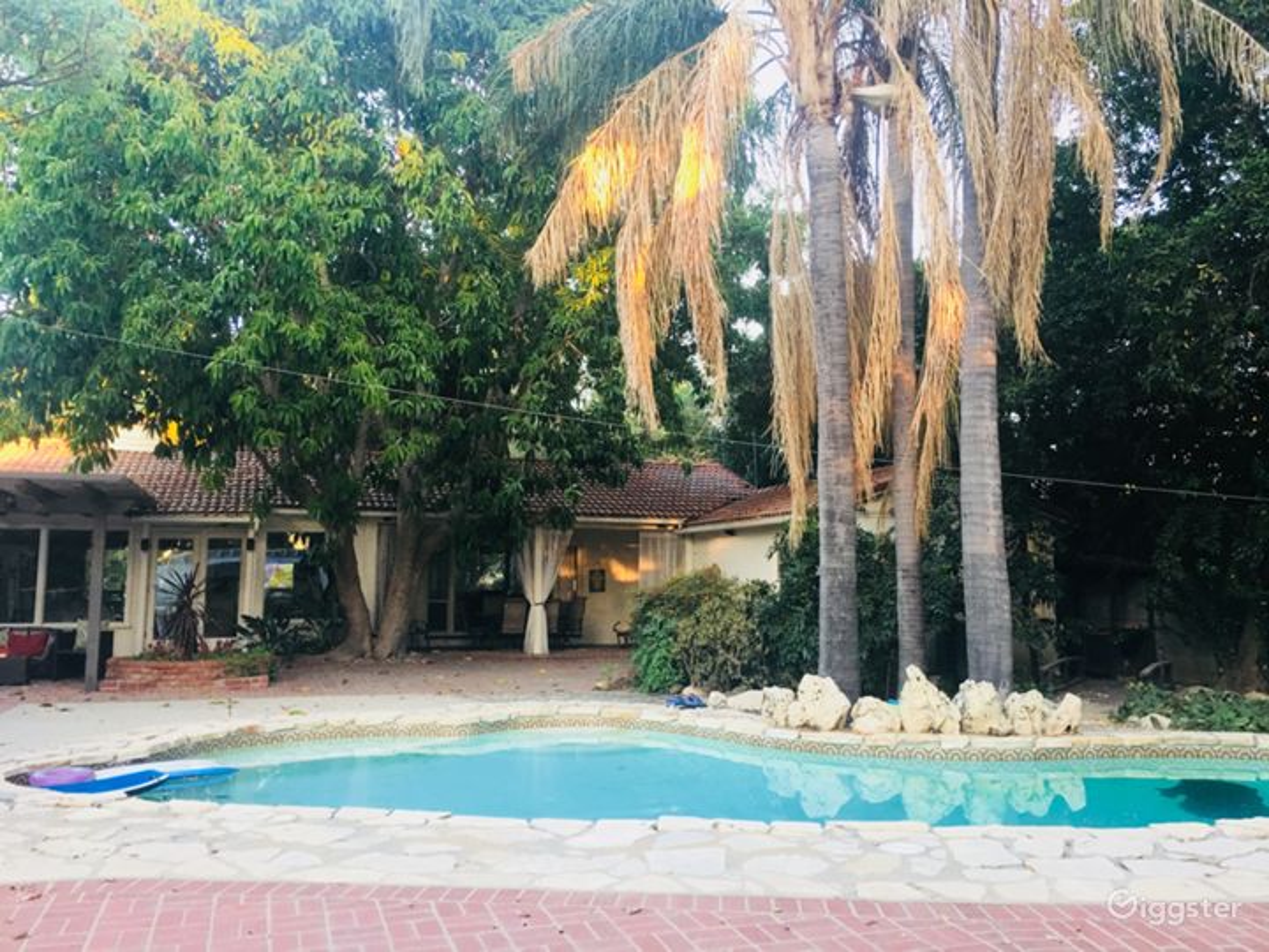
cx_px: 634
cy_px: 476
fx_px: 1063
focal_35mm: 29
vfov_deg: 48.2
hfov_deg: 61.7
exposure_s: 1/30
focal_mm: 4.15
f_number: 2.2
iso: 40
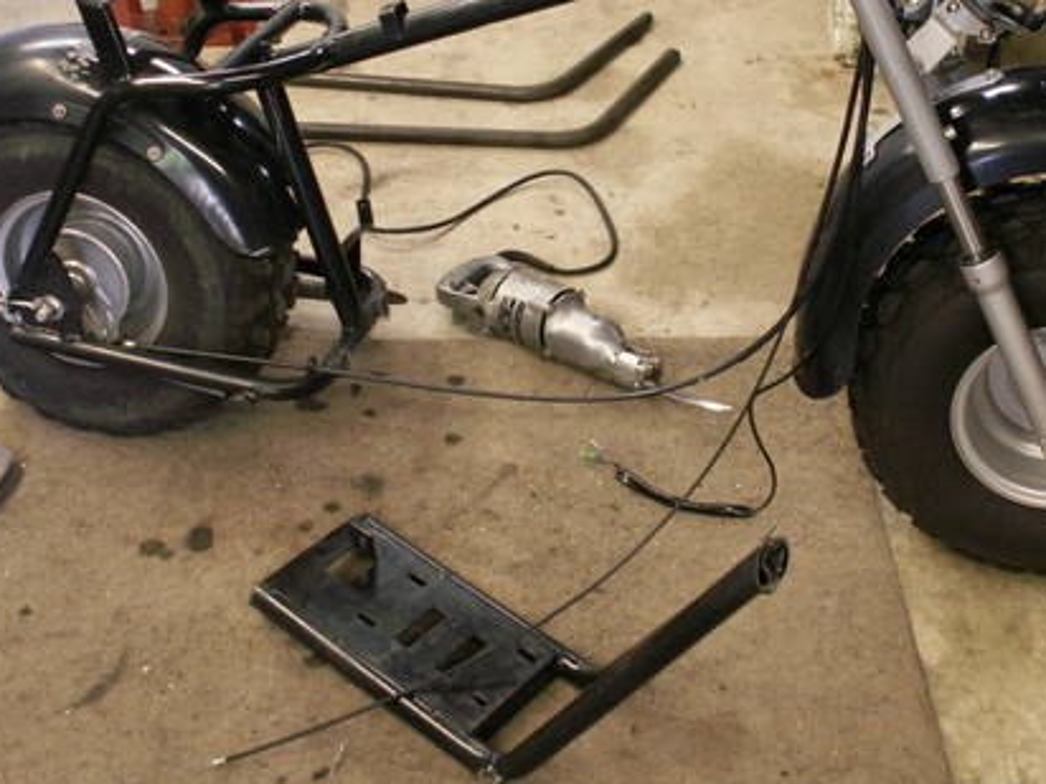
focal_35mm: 51
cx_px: 645
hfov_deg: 37.3
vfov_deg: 28.3
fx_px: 1541
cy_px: 246
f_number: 2.8
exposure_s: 1/20
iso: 160
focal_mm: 5.86
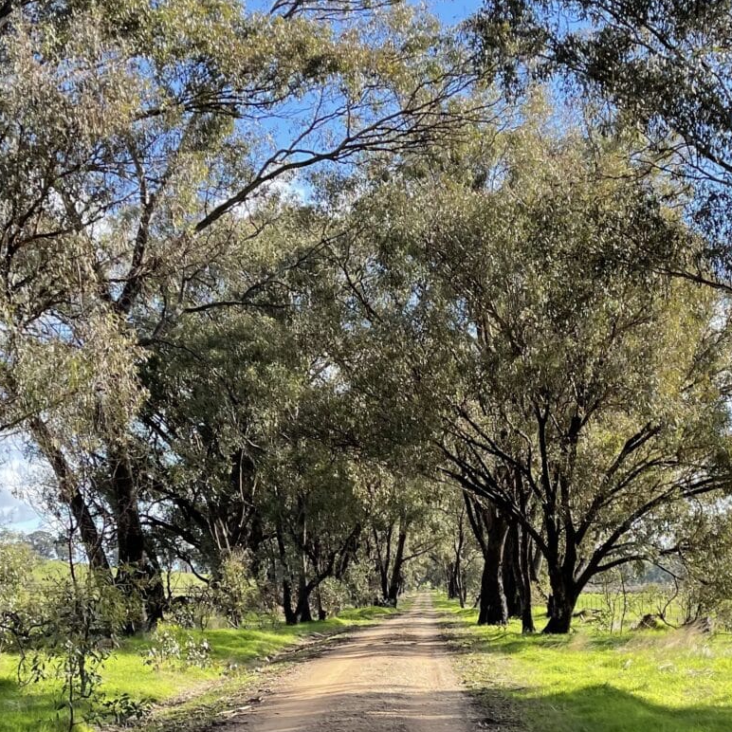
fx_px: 1459
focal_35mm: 61
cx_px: 467
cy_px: 635
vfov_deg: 27.3
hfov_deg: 28.0
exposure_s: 1/881
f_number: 1.6
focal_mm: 5.1
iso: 32
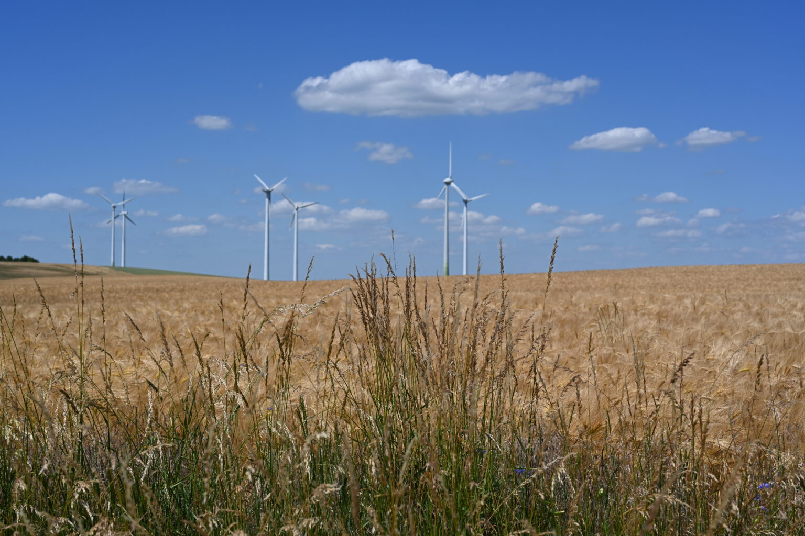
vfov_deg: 27.0
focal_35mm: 50
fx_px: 1118
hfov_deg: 39.6
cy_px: 268
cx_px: 402
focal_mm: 50
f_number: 8
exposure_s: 1/1250
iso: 200
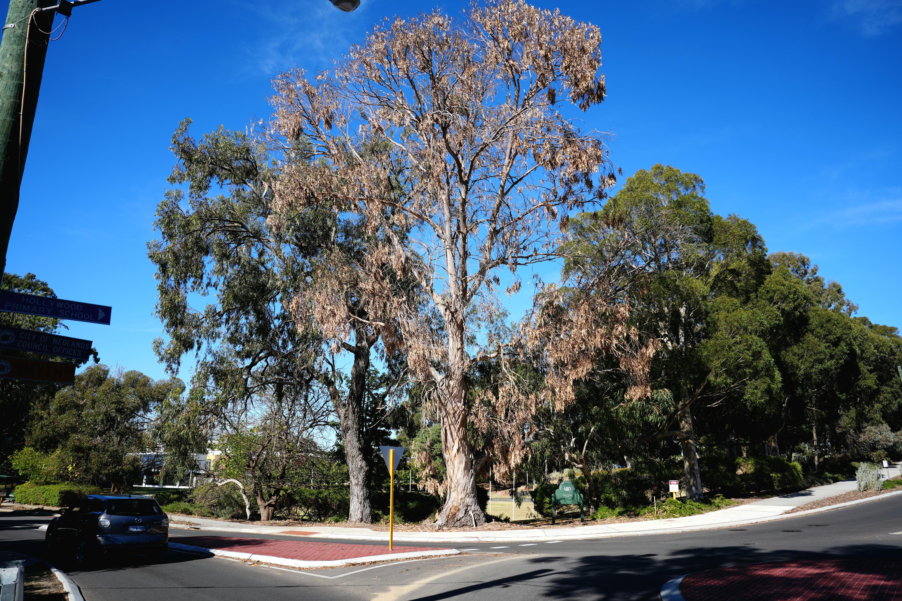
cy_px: 300
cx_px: 451
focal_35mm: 24
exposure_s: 1/833
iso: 50
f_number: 2.8
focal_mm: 24
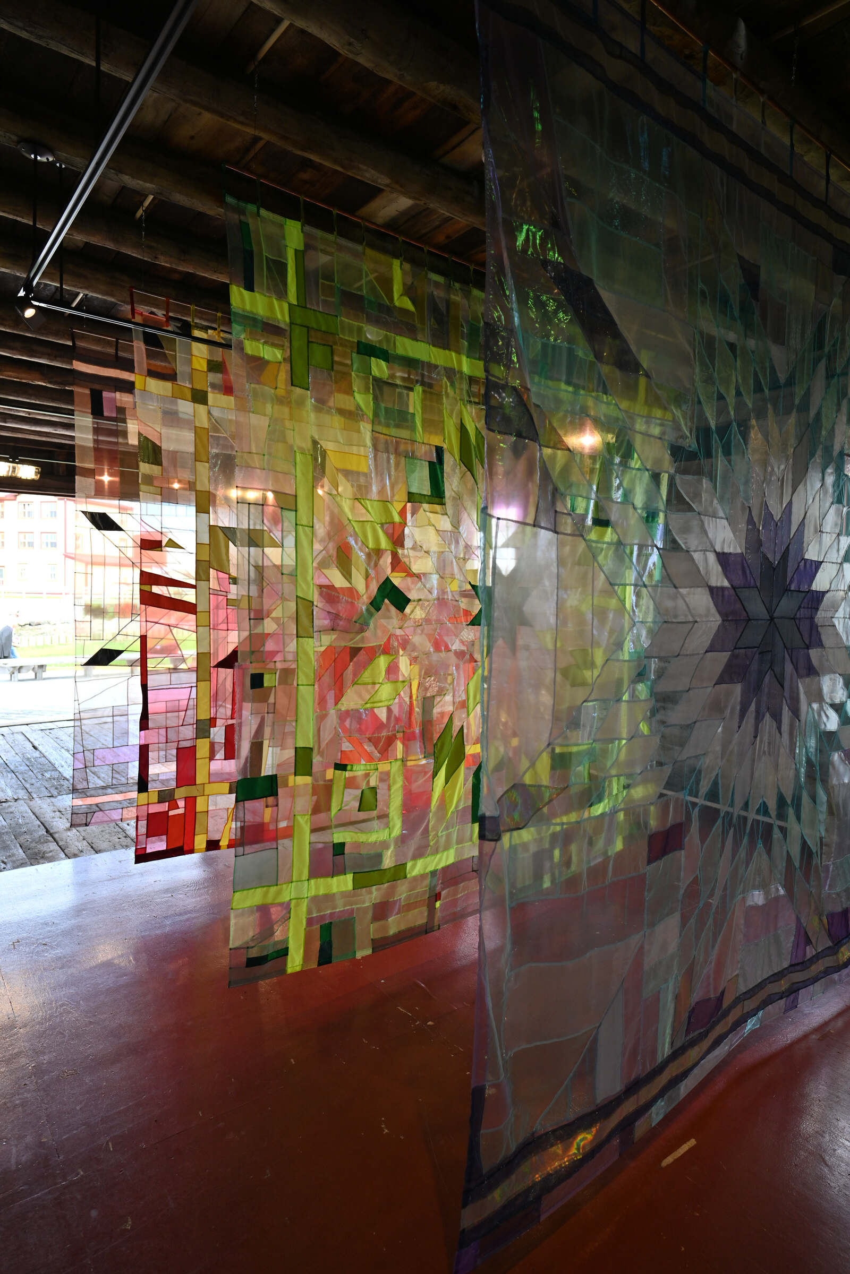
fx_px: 708
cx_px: 425
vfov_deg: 84.0
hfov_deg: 61.9
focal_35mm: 20
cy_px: 637
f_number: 3.5
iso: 400
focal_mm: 20
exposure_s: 1/250
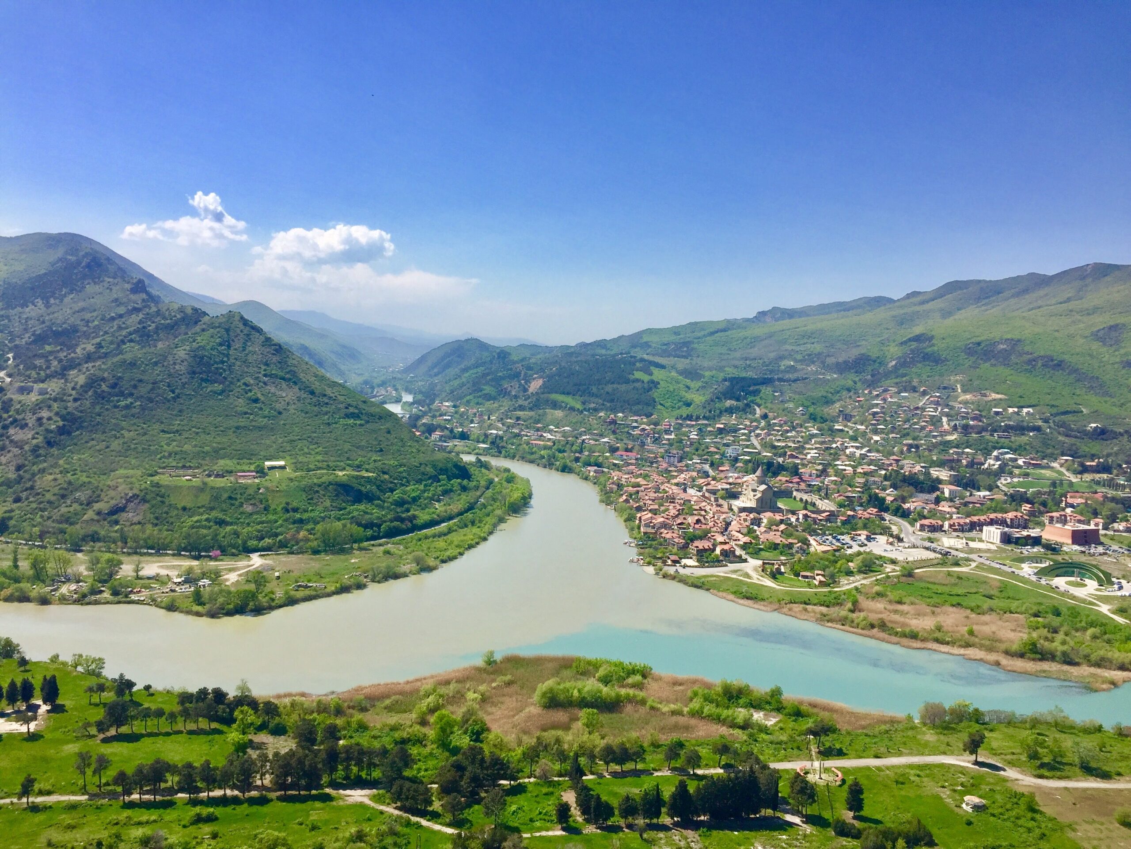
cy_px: 424
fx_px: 948
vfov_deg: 48.2
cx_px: 566
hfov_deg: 61.7
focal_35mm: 29
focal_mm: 4.15
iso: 32
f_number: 2.2
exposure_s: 1/2326
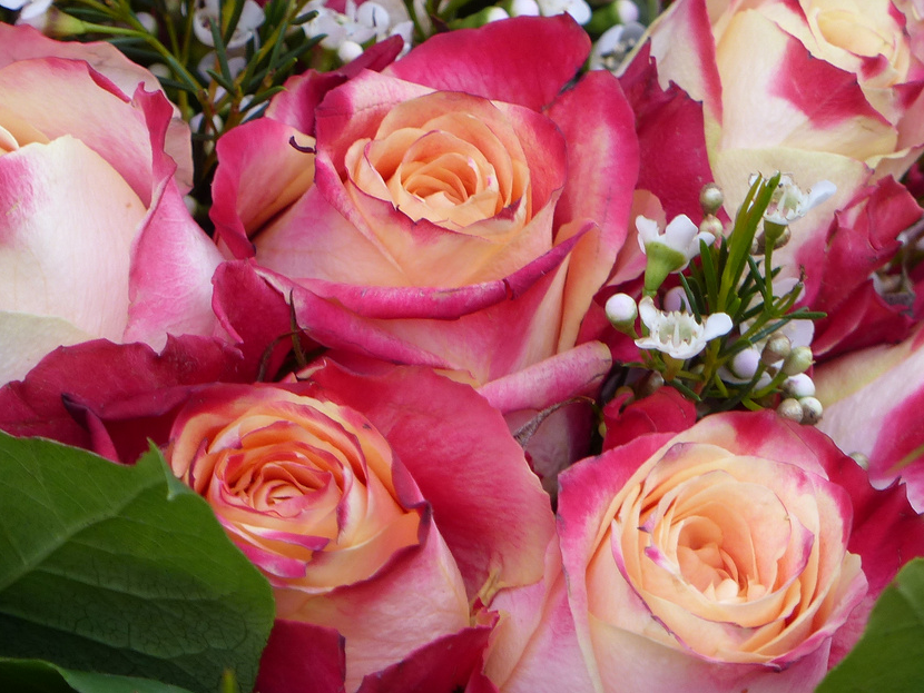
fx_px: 18797
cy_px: 135
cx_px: 513
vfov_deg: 2.1
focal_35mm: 704
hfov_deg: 2.8
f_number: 3.2
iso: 100
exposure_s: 1/125
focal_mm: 73
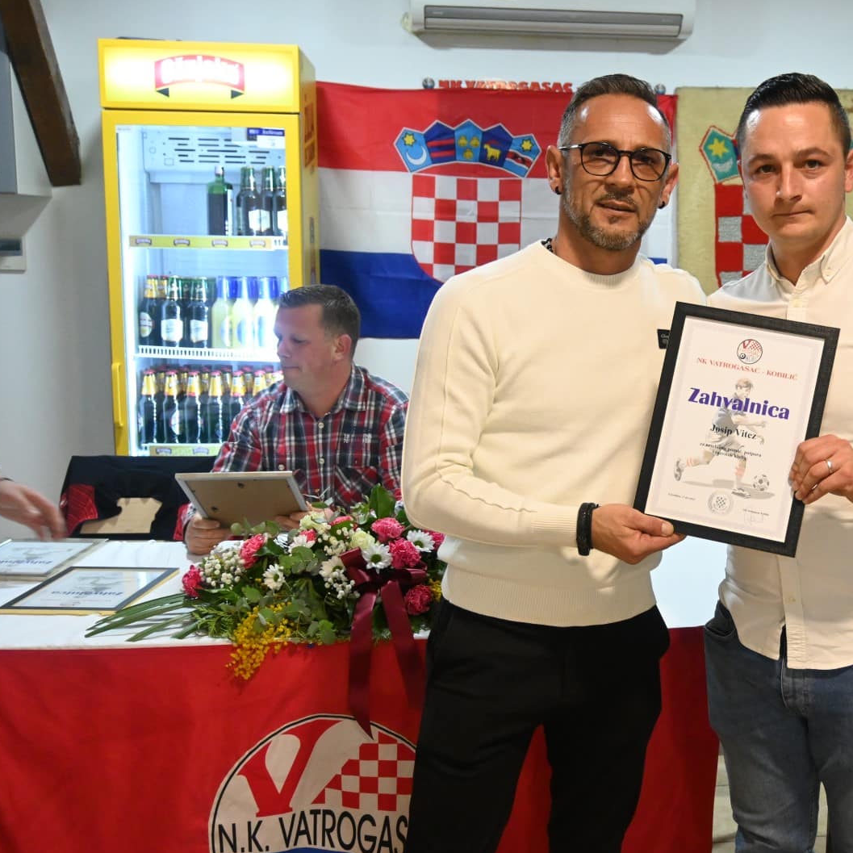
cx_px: 617
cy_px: 433
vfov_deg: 38.4
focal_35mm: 44
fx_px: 1226
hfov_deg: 37.6
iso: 3200
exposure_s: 1/100
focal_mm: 22.5
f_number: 4
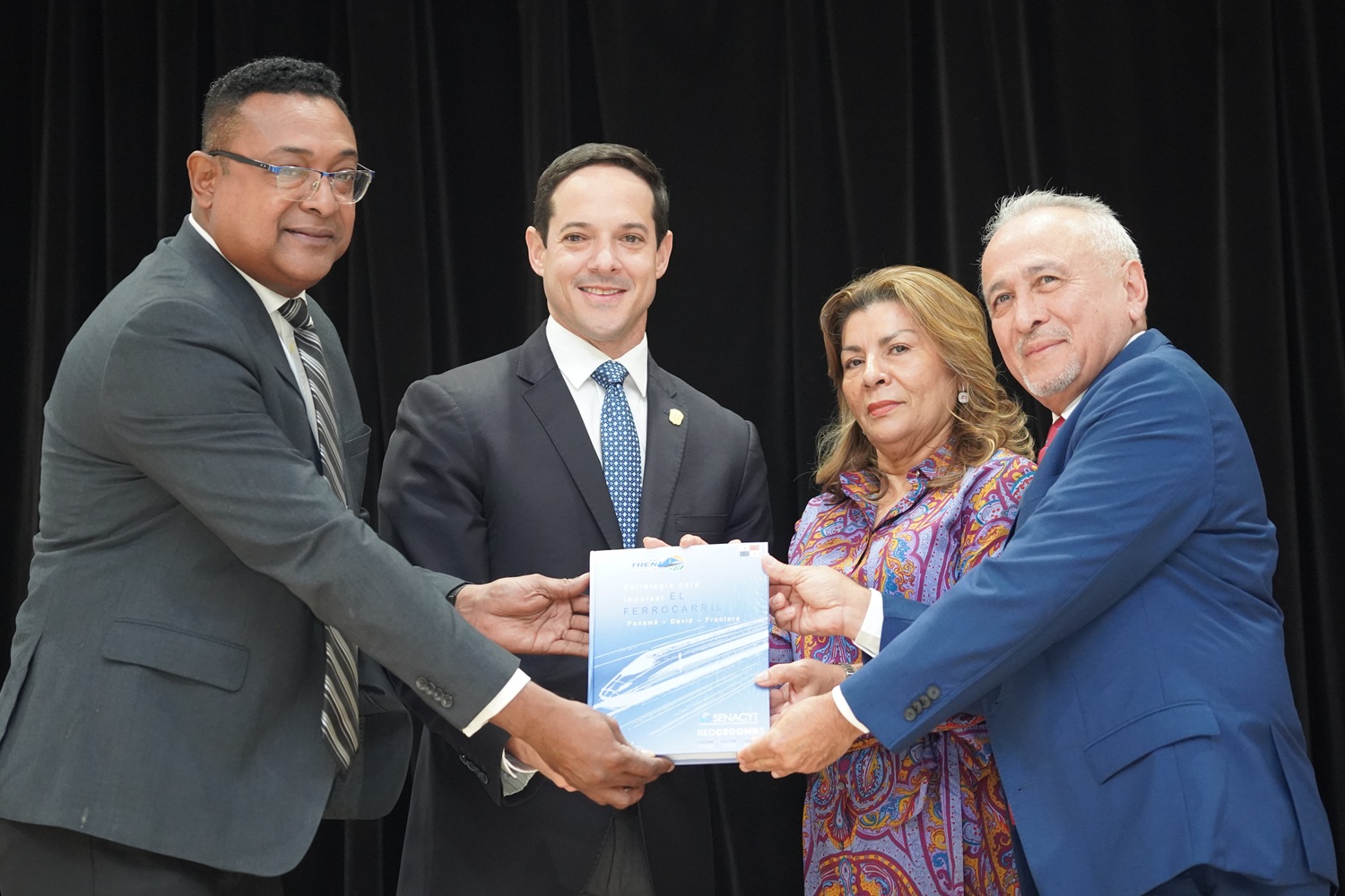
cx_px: 672
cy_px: 448
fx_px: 4259
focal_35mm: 114
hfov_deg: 17.9
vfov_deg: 12.0
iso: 6400
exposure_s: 1/160
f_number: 4
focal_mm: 114
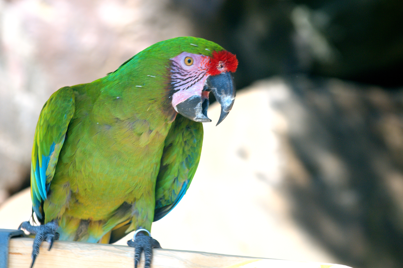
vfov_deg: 4.6
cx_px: 202
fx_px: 3355
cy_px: 134
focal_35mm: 300
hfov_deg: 6.9
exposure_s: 1/100
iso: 200
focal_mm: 200
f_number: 5
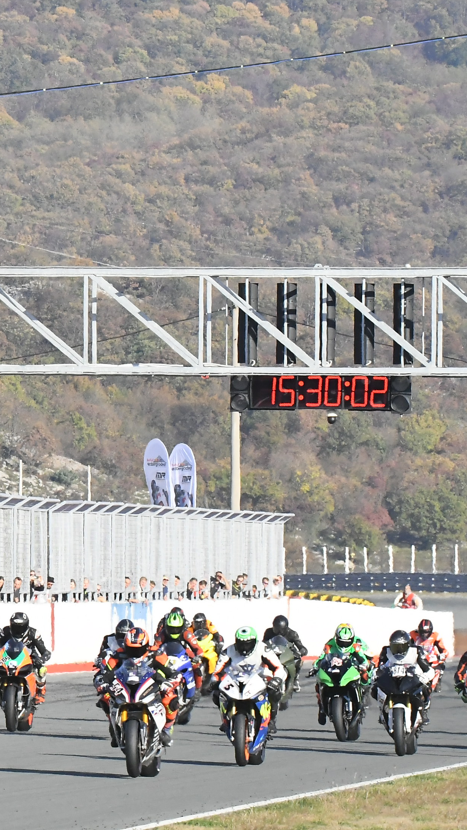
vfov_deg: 4.0
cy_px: 438
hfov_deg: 2.3
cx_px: -316
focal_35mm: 538
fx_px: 11841
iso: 3200
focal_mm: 180
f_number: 13
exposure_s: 1/3200
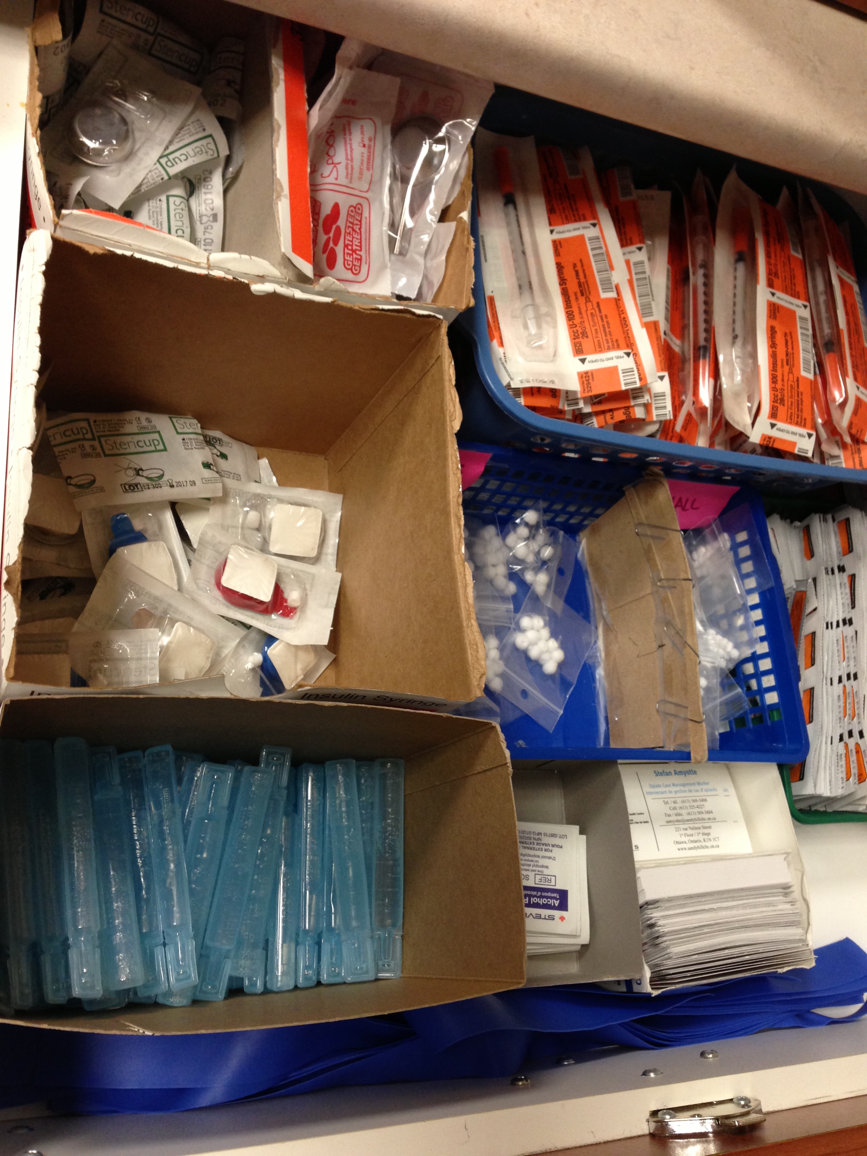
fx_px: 1102
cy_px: 578
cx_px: 434
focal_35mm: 33
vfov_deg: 55.4
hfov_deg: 42.9
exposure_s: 1/20
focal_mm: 4.13
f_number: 2.4
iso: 125
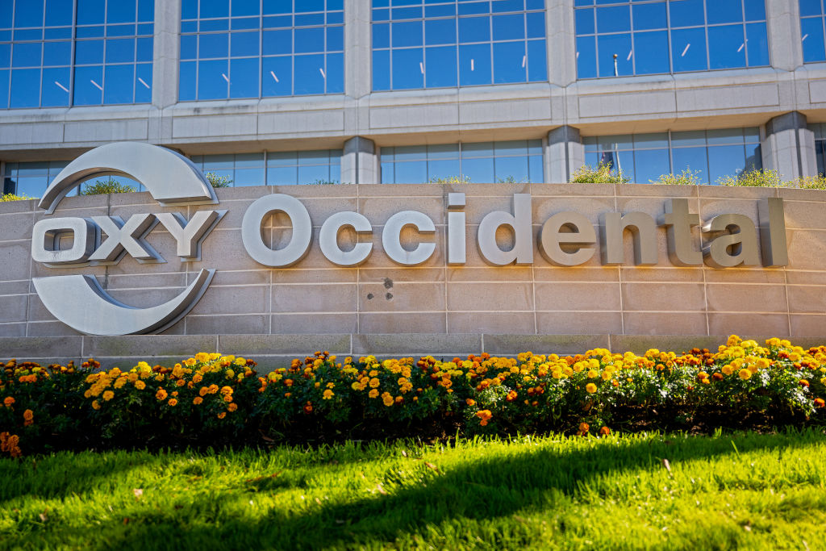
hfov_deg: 57.2
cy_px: 276
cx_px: 413
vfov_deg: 40.0
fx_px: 757
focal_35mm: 33
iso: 64
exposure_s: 1/640
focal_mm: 33
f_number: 2.8
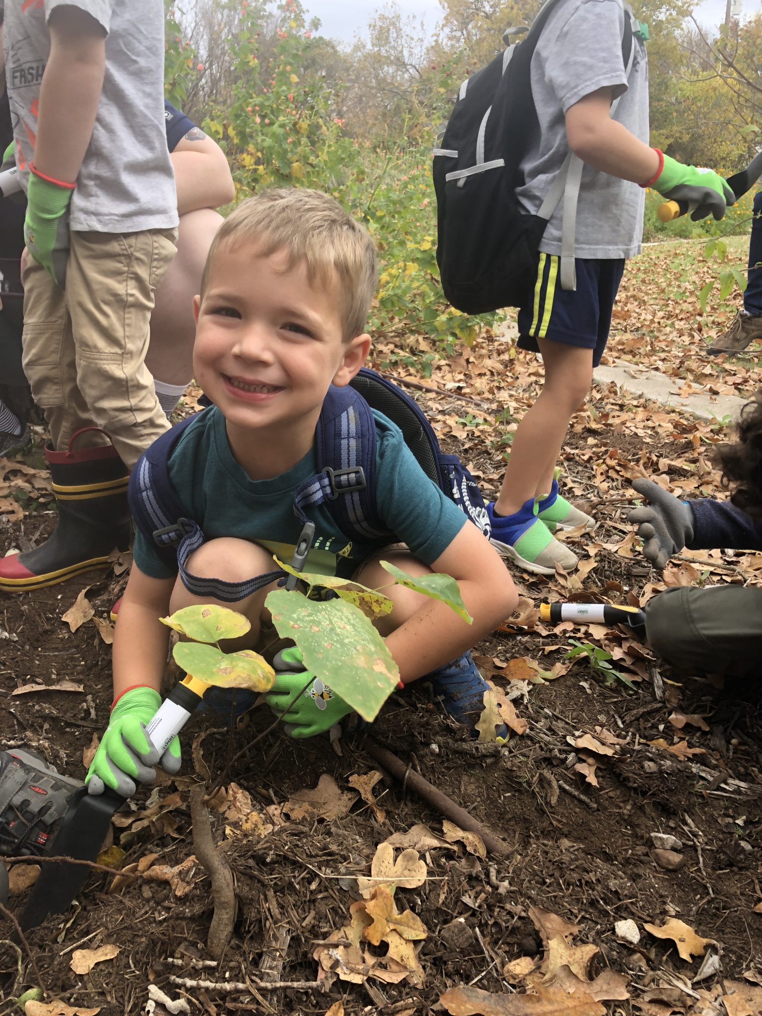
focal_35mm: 28
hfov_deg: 49.7
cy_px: 508
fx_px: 822
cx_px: 381
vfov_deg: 63.4
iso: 32
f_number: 1.8
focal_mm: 4
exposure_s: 1/120
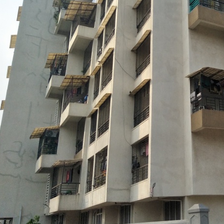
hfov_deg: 40.5
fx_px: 271
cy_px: 81
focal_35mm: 37
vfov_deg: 44.5
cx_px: 213
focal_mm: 3.46
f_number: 2.2
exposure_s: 1/1492
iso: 87
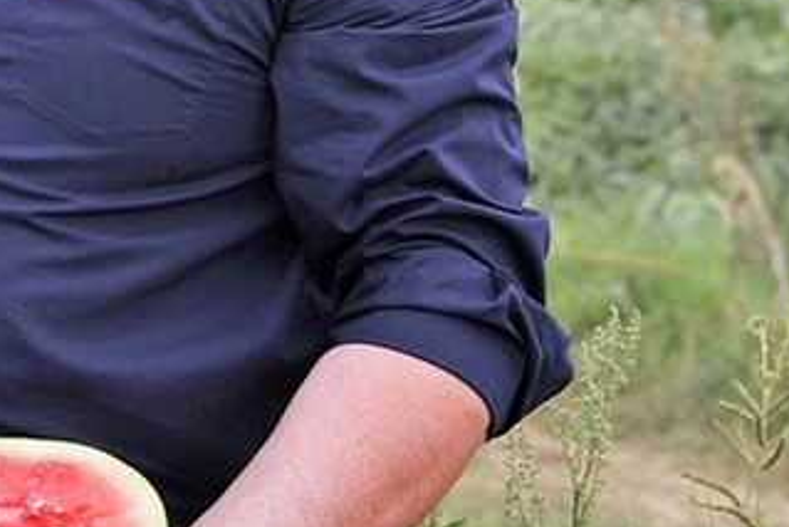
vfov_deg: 9.9
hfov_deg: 14.5
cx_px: -168
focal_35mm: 137
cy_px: -37
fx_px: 3004
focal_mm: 35
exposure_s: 1/250
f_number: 3.5
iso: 220
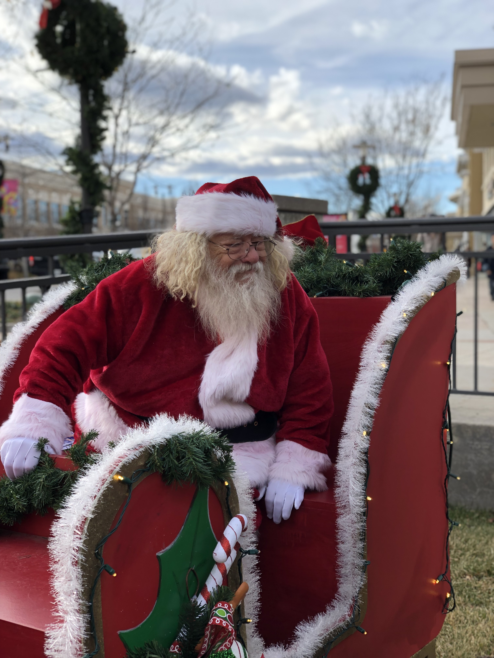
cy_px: 329
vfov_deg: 36.8
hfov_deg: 28.0
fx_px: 989
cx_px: 247
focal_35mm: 52
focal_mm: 6
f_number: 2.4
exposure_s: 1/432
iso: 16
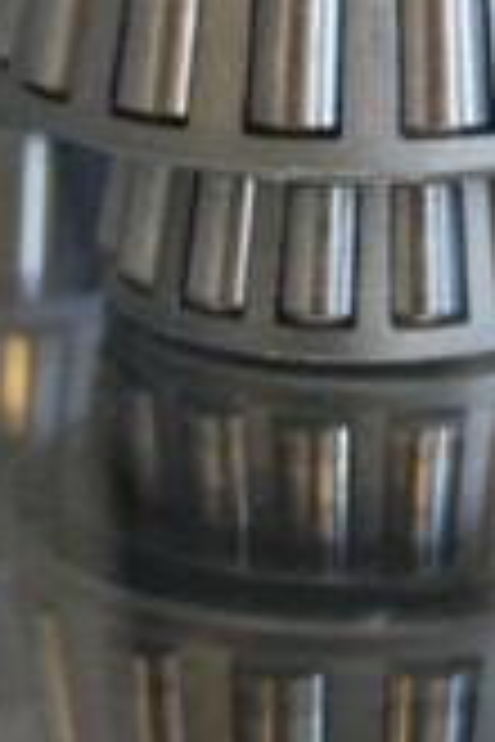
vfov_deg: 8.0
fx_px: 5280
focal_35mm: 256
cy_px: -162
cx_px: 765
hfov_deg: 5.3
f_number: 4.8
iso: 400
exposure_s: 1/13
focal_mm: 44
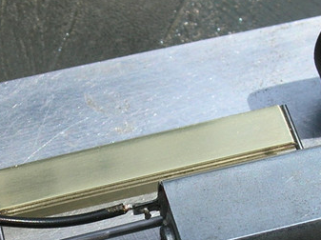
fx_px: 1380
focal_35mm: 149
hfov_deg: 13.3
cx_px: 137
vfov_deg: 9.8
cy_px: 261
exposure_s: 1/799
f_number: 4.1
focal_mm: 7.8
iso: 50
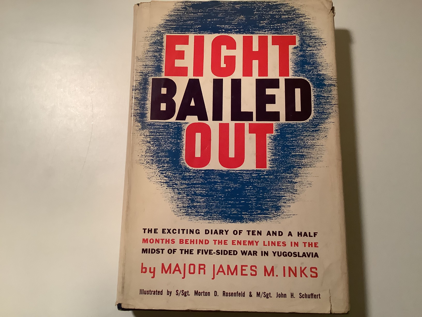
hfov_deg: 58.4
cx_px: 211
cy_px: 158
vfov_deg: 45.4
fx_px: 378
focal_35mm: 31
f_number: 2.4
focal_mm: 3.3
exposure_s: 1/60
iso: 125
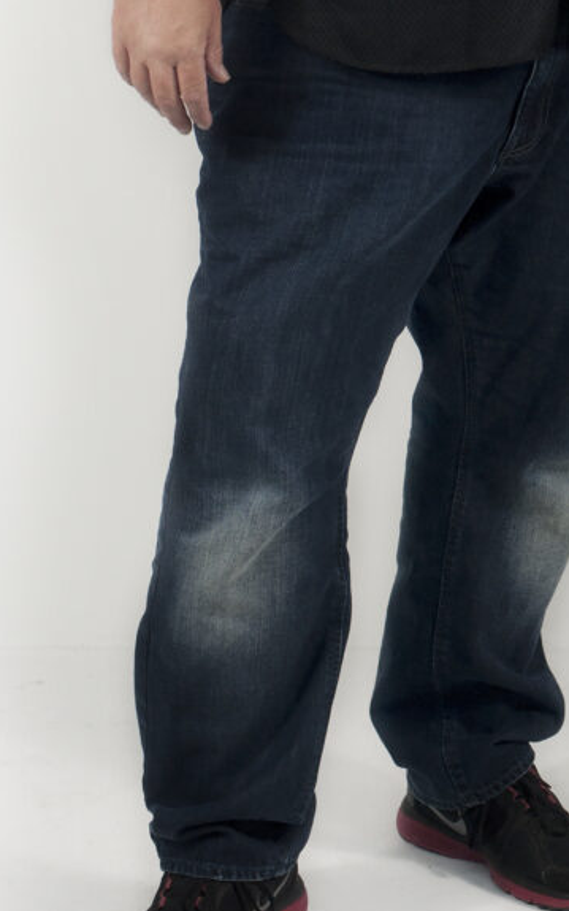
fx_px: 3377
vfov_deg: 15.1
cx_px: 780
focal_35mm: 136
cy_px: -41
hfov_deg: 9.4
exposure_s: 1/200
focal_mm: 50
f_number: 4
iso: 640
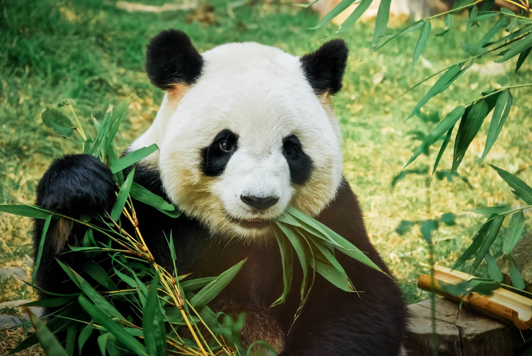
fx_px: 2774
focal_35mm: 188
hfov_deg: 11.0
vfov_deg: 7.3
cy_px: 178
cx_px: 266
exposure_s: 1/160
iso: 400
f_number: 7.1
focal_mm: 125
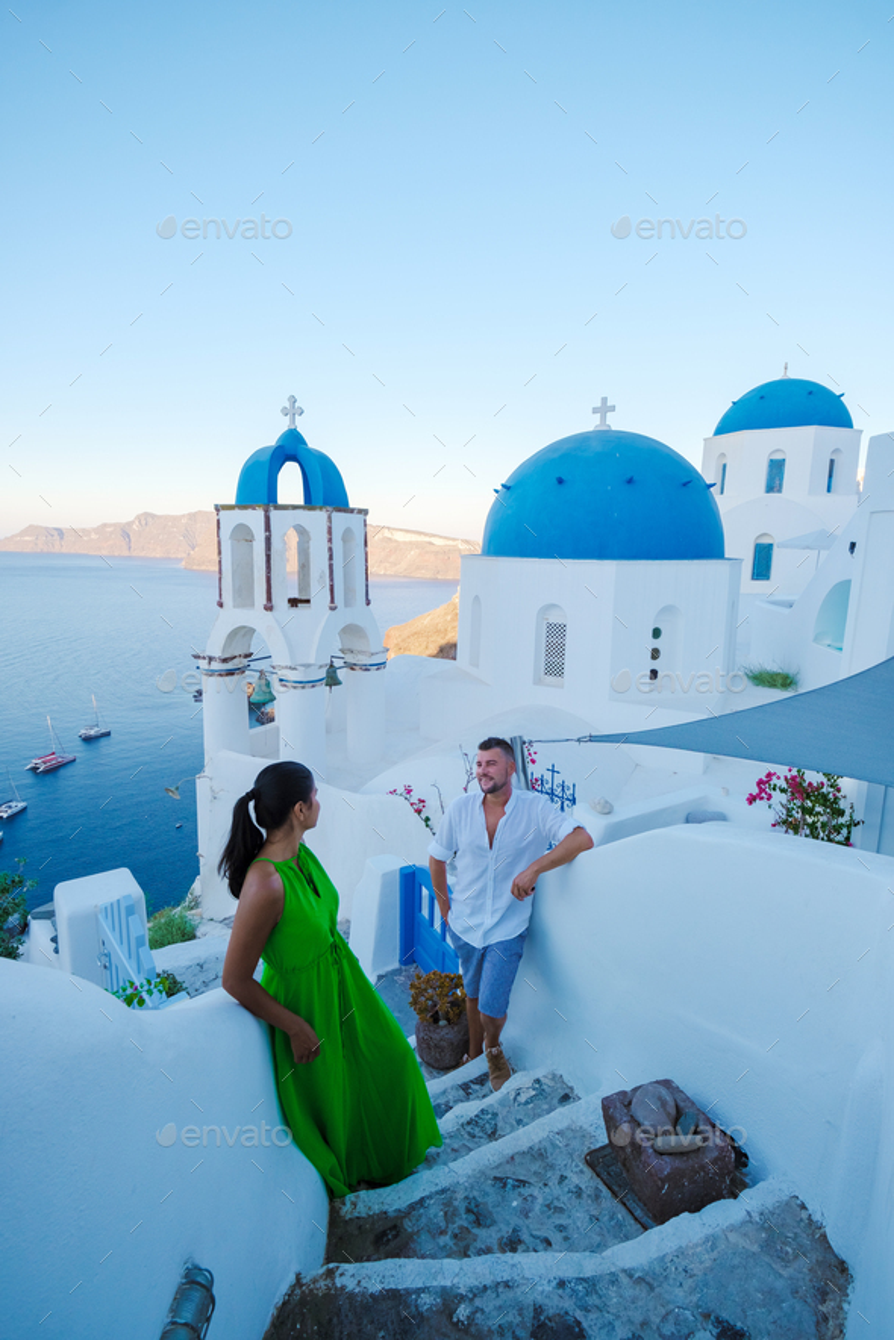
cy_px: 670
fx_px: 633
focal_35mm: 17
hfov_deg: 70.4
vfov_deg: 93.3
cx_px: 447
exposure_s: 1/350
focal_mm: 11.6
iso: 320
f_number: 5
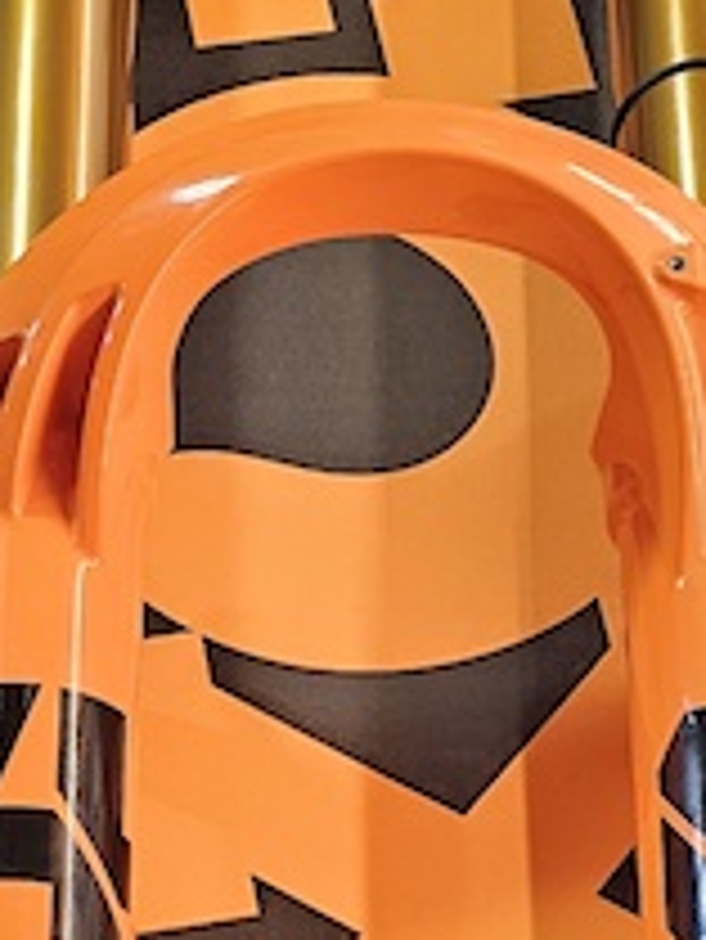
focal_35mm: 88
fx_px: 2391
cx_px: 283
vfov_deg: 21.4
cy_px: 967
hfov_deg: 16.8
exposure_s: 1/120
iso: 160
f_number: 1.7
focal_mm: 6.3
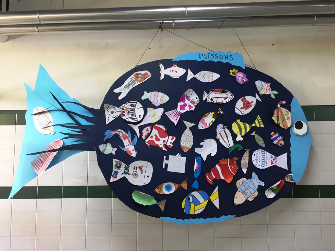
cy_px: 126
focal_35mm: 29
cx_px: 168
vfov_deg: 48.2
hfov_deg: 61.7
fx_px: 281
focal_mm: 4.15
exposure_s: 1/33
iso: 80
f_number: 2.2
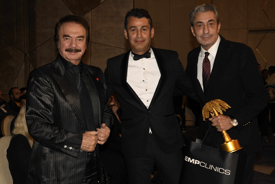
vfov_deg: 28.1
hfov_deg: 41.1
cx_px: 138
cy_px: 92
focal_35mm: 48
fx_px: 367
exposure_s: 1/60
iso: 1600
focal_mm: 48
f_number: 8
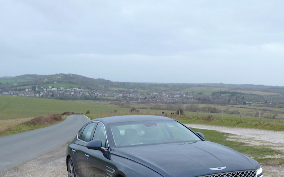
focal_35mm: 43
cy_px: 156
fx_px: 333
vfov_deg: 28.8
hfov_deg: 46.2
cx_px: 147
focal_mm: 4.1
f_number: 3.3
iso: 100
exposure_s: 1/30
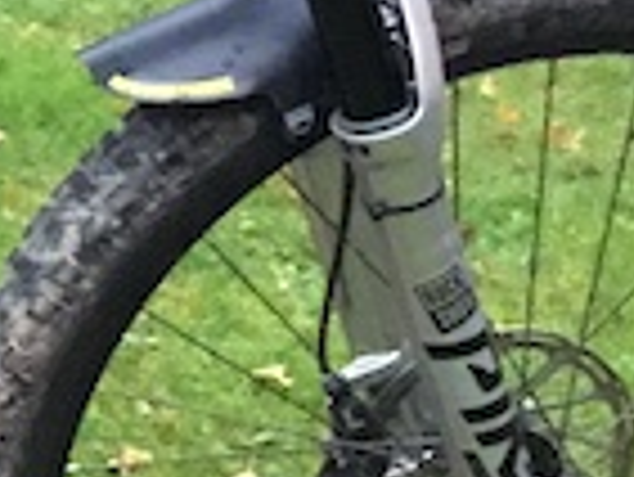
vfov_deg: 8.4
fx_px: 3226
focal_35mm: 176
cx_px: -571
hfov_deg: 10.4
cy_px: 104
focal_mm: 3.3
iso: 320
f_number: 2.4
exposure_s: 1/17
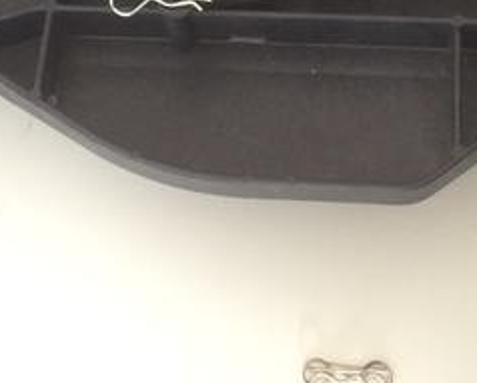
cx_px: 259
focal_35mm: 95
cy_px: -72
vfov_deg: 15.6
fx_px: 1343
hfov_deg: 20.1
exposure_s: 1/33
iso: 250
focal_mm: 4.15
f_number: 2.2
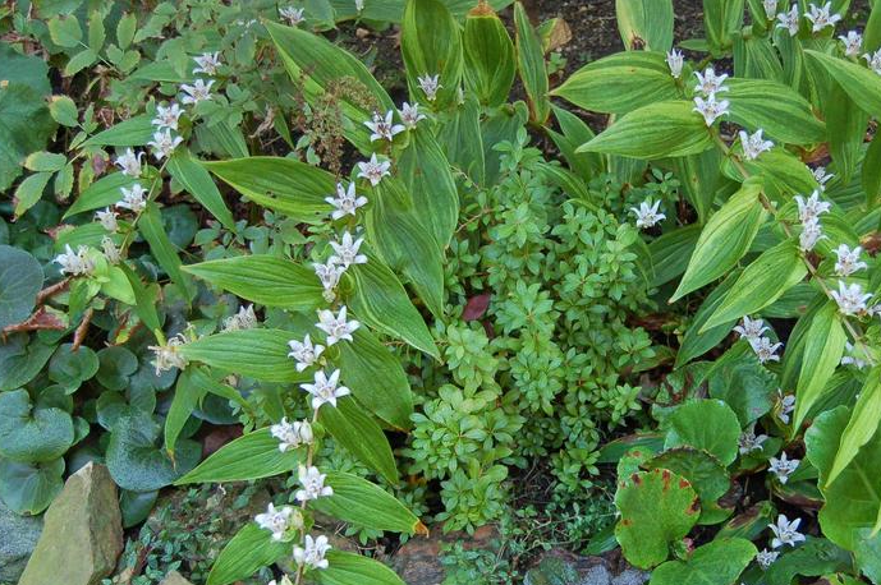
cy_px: 342
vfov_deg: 22.2
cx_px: 545
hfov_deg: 32.8
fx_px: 1491
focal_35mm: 61
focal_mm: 28
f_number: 4.2
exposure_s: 1/100
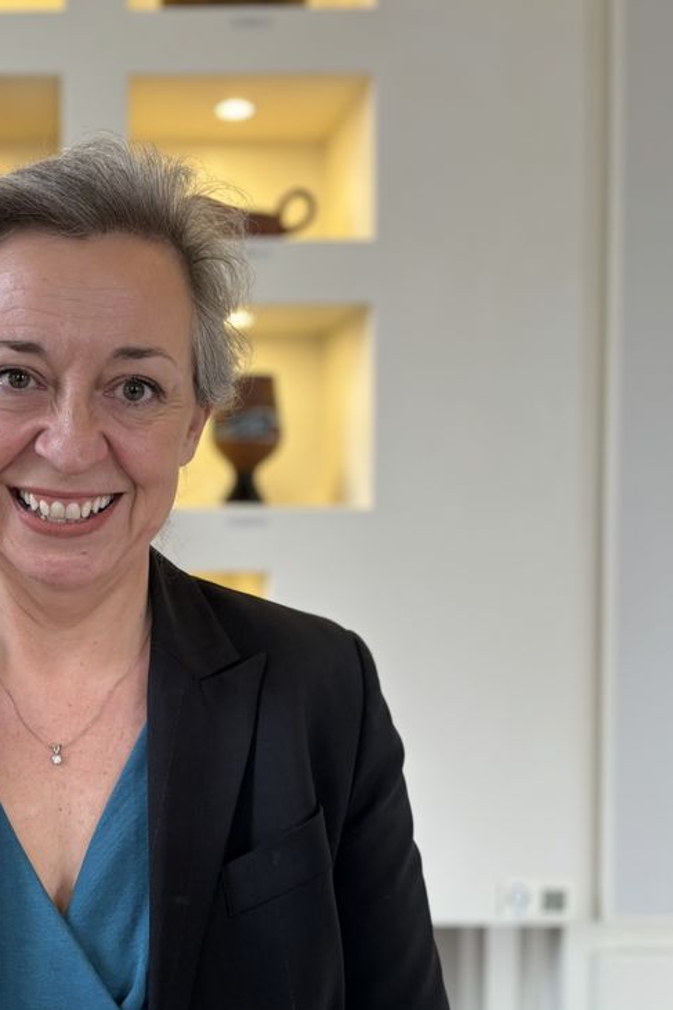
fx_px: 1038
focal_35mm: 37
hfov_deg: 34.1
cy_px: 506
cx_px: 75
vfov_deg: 51.9
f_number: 1.6
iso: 125
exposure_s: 1/100
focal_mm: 5.96
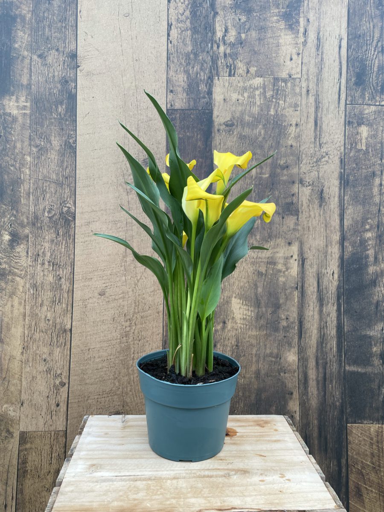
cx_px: 192
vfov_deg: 67.3
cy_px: 256
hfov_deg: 53.1
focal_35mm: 26
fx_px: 385
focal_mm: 4.2
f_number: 1.6
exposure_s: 1/125
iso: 32
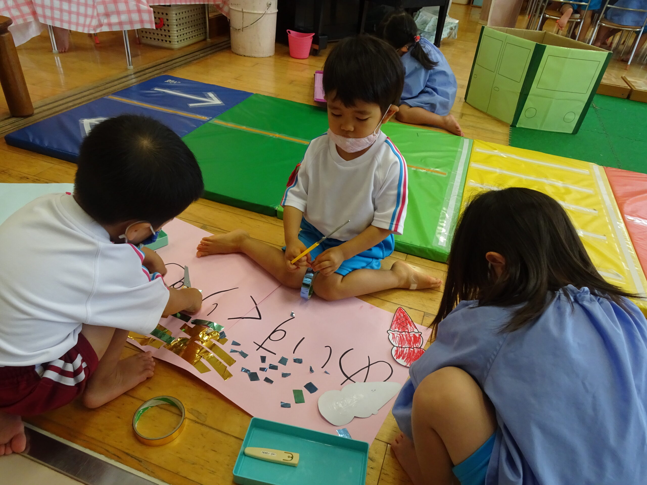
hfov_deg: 71.6
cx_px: 324
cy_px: 242
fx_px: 449
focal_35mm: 24
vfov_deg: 56.8
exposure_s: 1/80
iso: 320
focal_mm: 4.1
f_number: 3.5
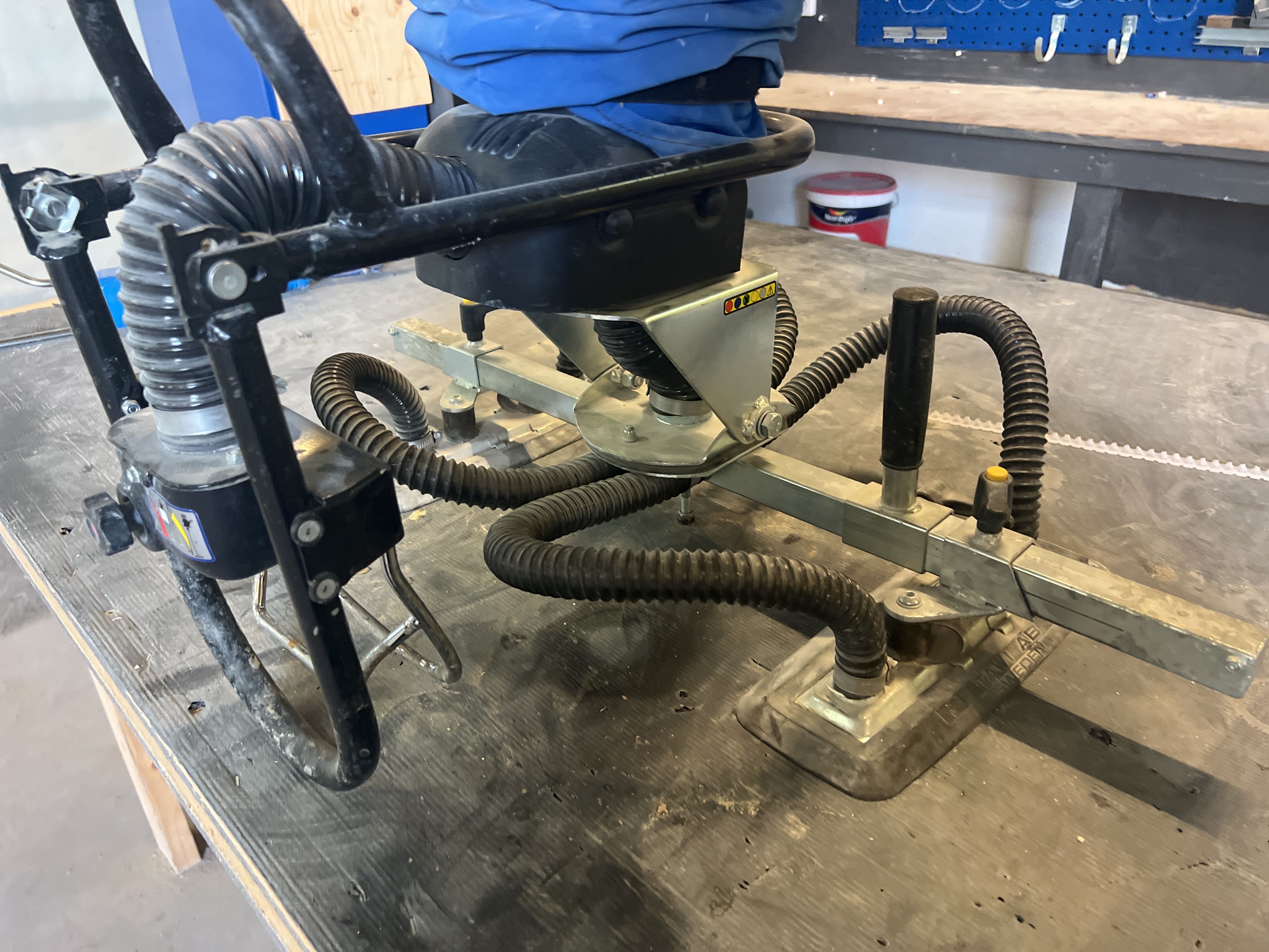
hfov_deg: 67.3
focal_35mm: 26
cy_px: 476
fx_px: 953
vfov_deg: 53.1
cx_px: 634
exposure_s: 1/50
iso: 500
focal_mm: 5.7
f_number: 1.5
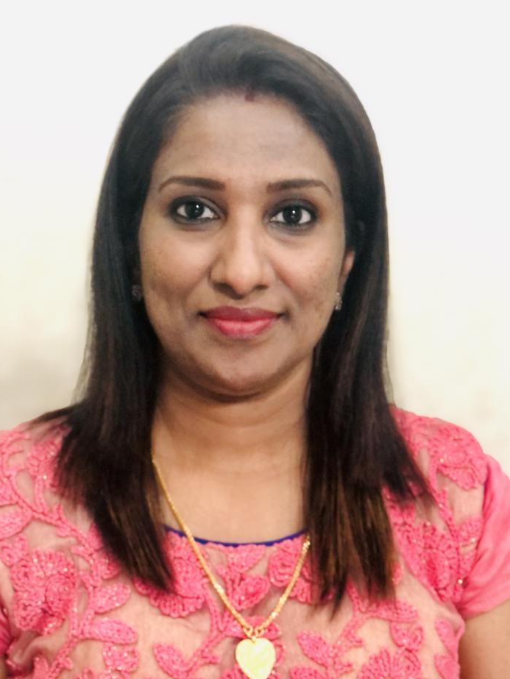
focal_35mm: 60
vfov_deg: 32.2
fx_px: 1178
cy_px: 352
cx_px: 265
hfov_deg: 24.4
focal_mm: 6.6
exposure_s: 1/33
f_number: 2.8
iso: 800
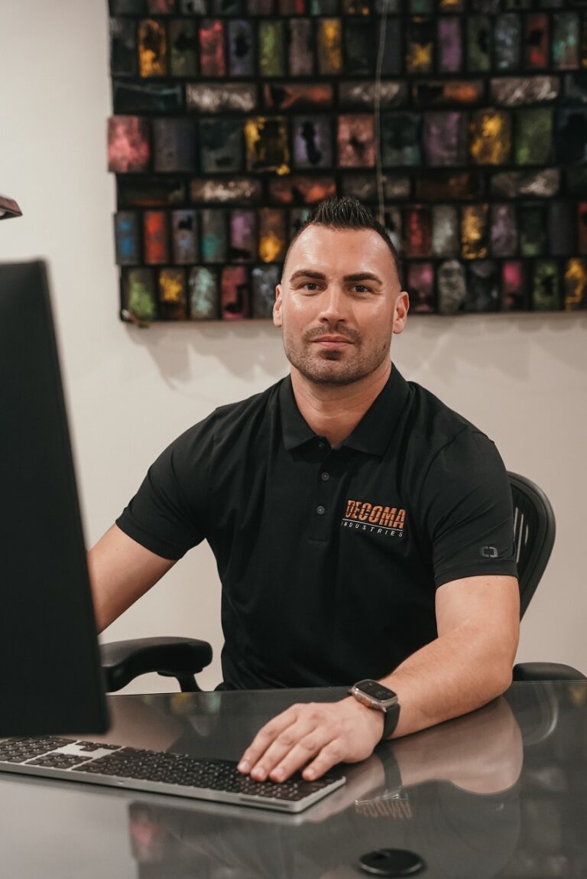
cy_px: 440
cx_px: 294
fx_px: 1709
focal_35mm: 70
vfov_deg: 28.8
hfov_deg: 19.5
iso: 6400
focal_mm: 70
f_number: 4
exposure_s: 1/160
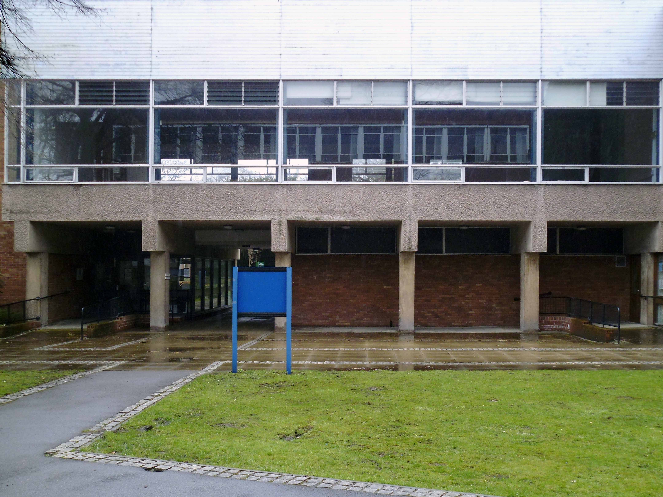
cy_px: 248
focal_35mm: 40
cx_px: 332
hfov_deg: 46.8
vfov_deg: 36.0
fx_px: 766
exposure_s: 1/250
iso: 200
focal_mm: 7.2
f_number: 3.8
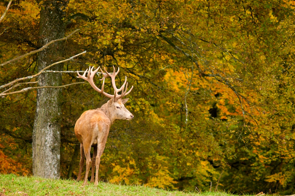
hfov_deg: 11.7
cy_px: 98
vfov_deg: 7.8
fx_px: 1442
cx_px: 148
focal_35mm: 176
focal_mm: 116
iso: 200
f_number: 4
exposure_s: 1/100
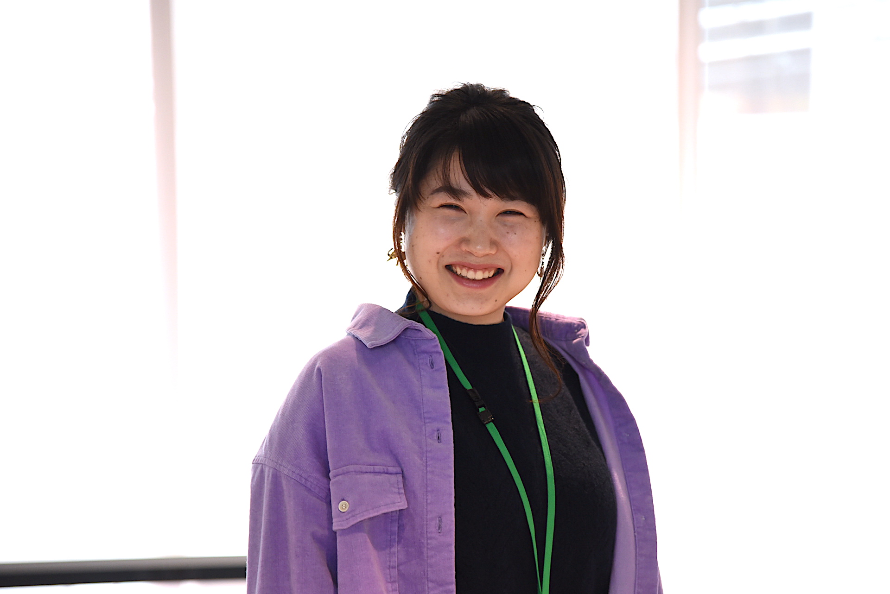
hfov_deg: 17.1
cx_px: 445
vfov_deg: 11.4
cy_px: 297
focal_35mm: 120
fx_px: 2968
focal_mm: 120
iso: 1600
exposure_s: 1/100
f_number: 4
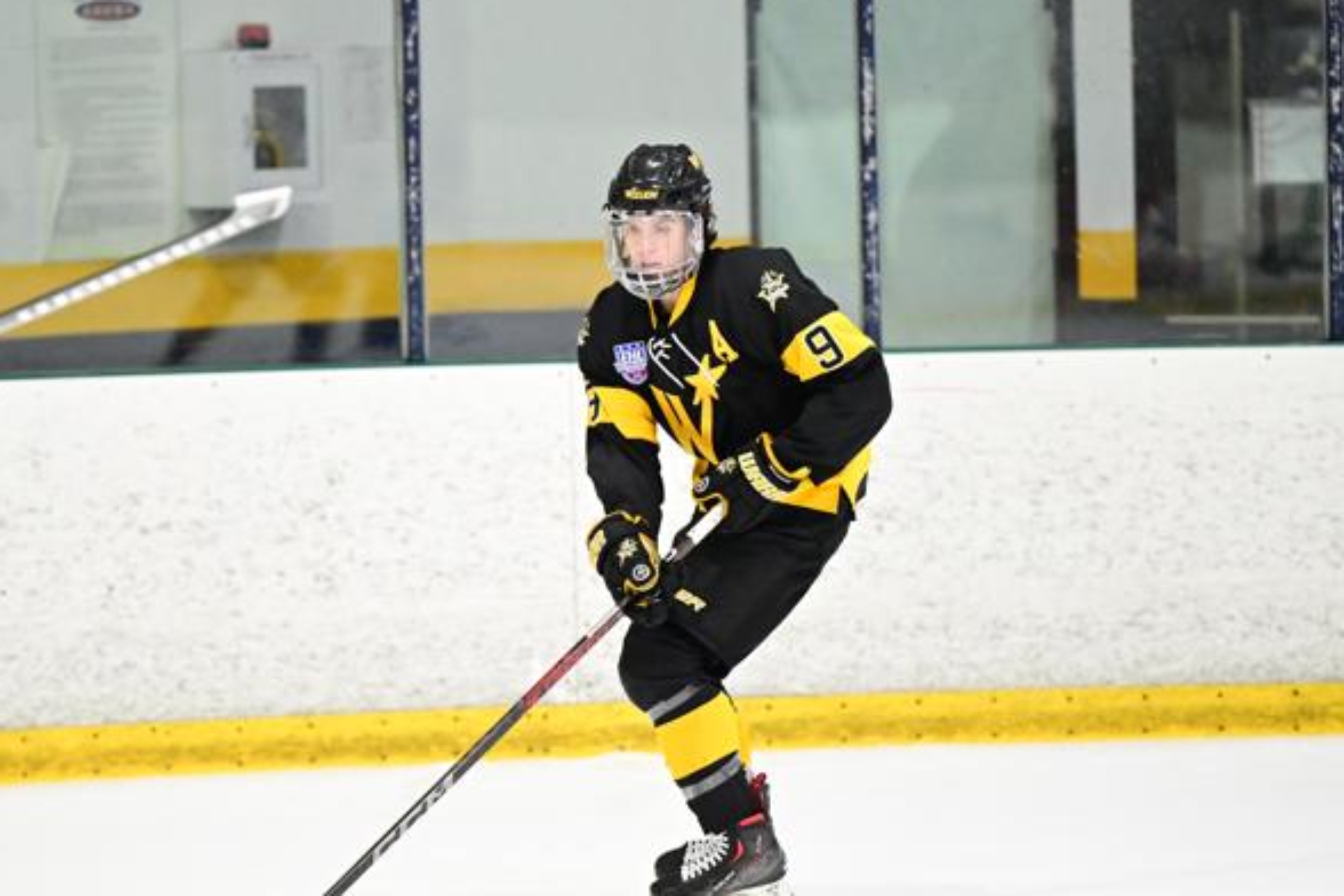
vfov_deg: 4.5
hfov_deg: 6.7
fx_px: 11423
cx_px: 677
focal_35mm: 306
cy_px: 441
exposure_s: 1/1250
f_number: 2.8
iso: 6400
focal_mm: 200
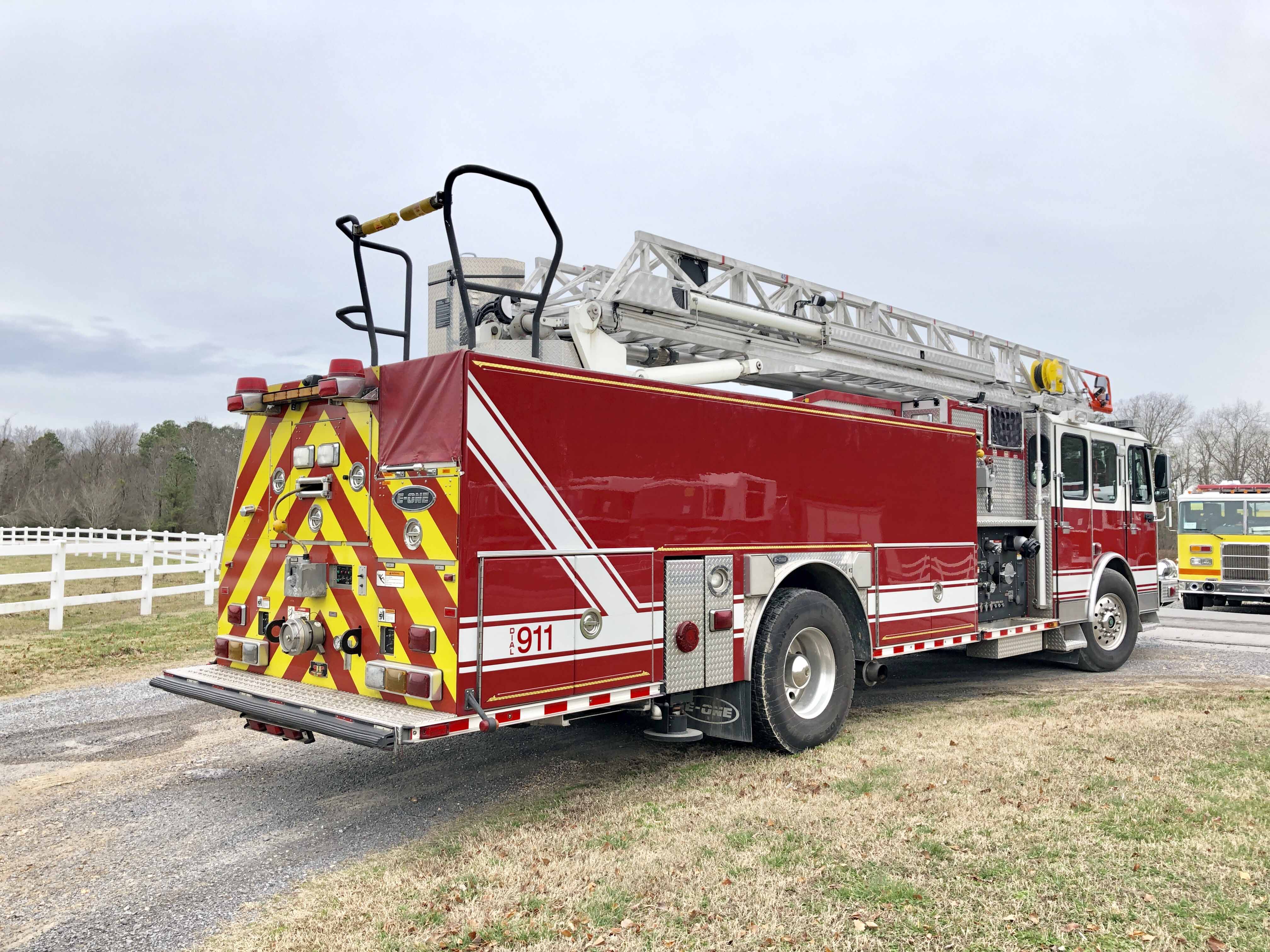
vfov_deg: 49.7
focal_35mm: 28
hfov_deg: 63.4
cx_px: 635
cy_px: 476
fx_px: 1027
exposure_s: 1/120
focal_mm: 4
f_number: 1.8
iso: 25
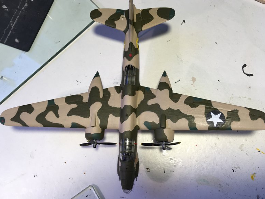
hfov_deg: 60.0
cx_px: 131
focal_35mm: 30
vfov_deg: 46.8
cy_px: 98
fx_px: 230
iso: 32
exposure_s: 1/50
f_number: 2.2
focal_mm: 4.15
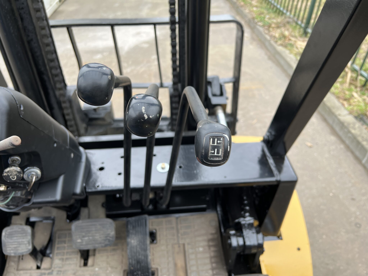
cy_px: 138
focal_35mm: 26
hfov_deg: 67.3
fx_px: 276
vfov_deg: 53.1
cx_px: 184
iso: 40
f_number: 1.5
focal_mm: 5.7
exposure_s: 1/167
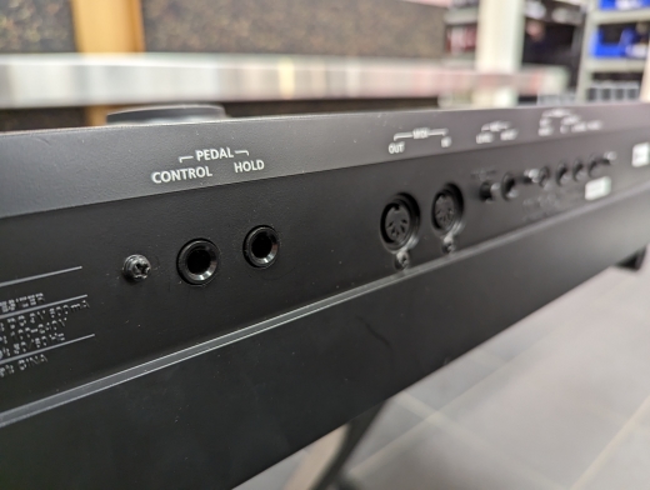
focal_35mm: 24
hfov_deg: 71.5
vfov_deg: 57.0
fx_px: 451
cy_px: 245
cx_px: 325
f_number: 1.85
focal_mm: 6.81
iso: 505
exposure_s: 1/120
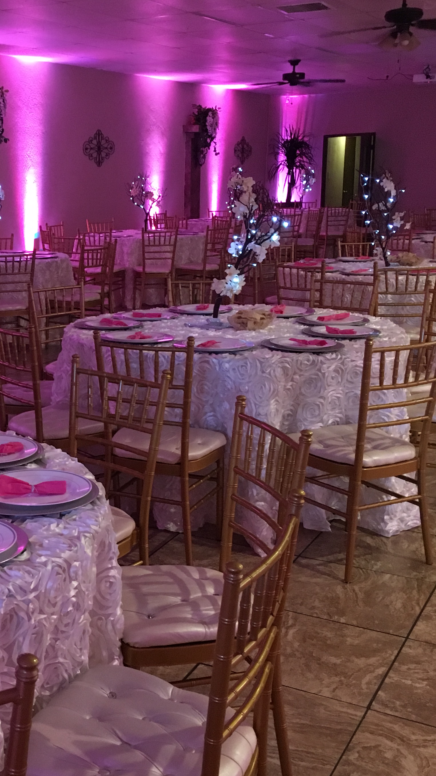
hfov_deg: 24.5
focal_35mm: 47
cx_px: 18
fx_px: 966
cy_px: 409
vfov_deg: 43.7
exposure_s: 1/15
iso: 200
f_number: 2.2
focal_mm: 4.15
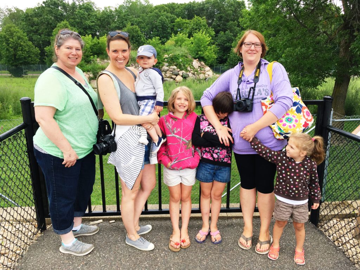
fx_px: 302
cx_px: 180
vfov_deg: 48.2
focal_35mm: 29
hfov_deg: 61.7
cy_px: 135
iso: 25
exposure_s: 1/295
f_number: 2.2
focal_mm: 4.15
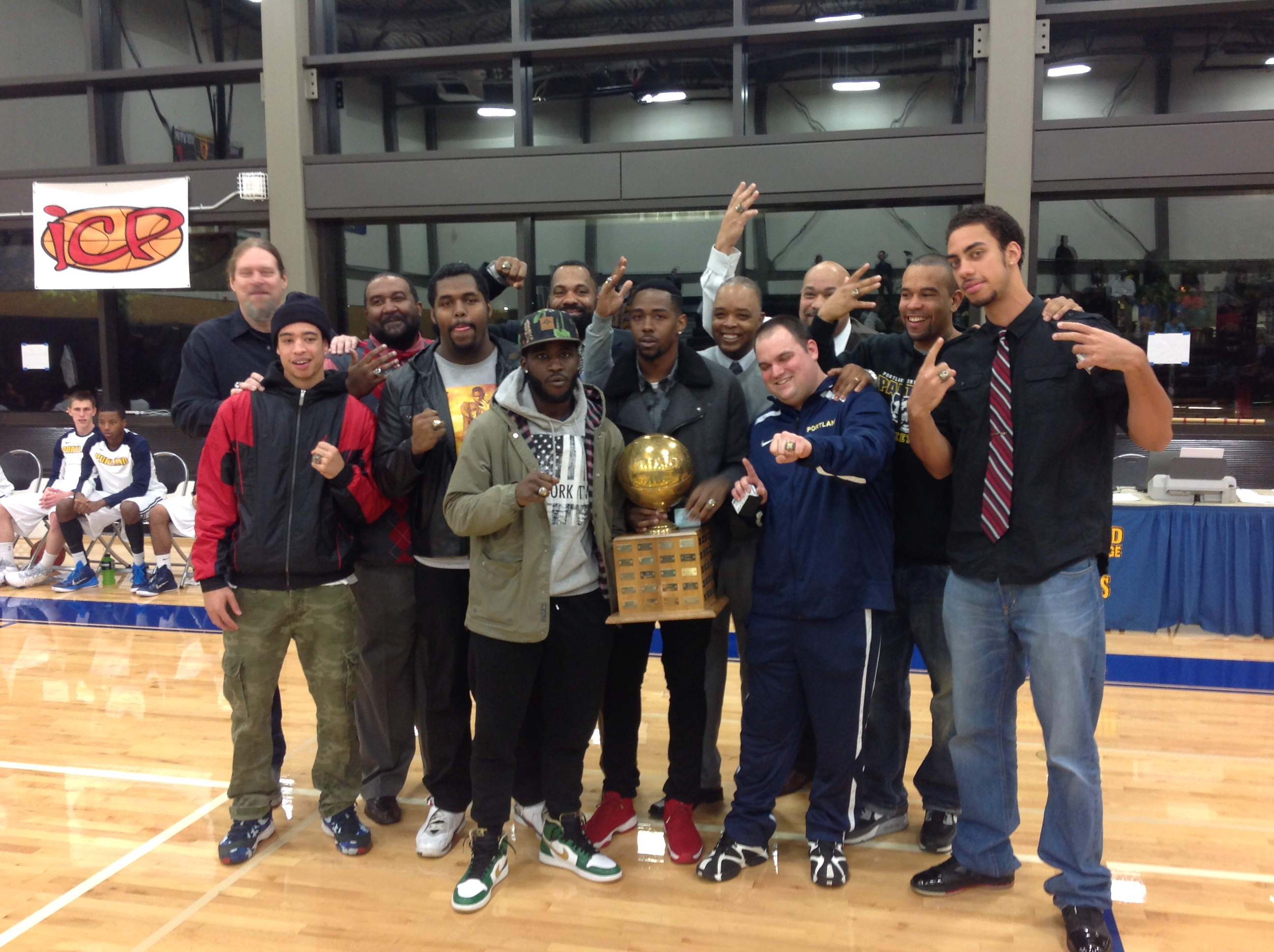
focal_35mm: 35
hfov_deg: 52.7
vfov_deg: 40.6
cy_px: 476
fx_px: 1286
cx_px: 637
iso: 100
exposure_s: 1/15
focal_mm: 4.28
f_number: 2.4
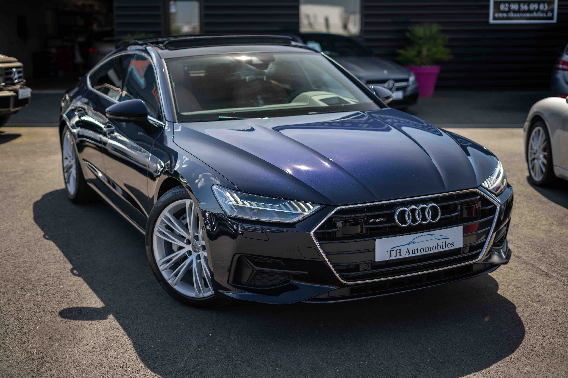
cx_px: 284
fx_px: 789
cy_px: 189
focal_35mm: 50
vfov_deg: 27.0
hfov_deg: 39.6
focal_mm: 50
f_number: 1.8
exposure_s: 1/1250
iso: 80
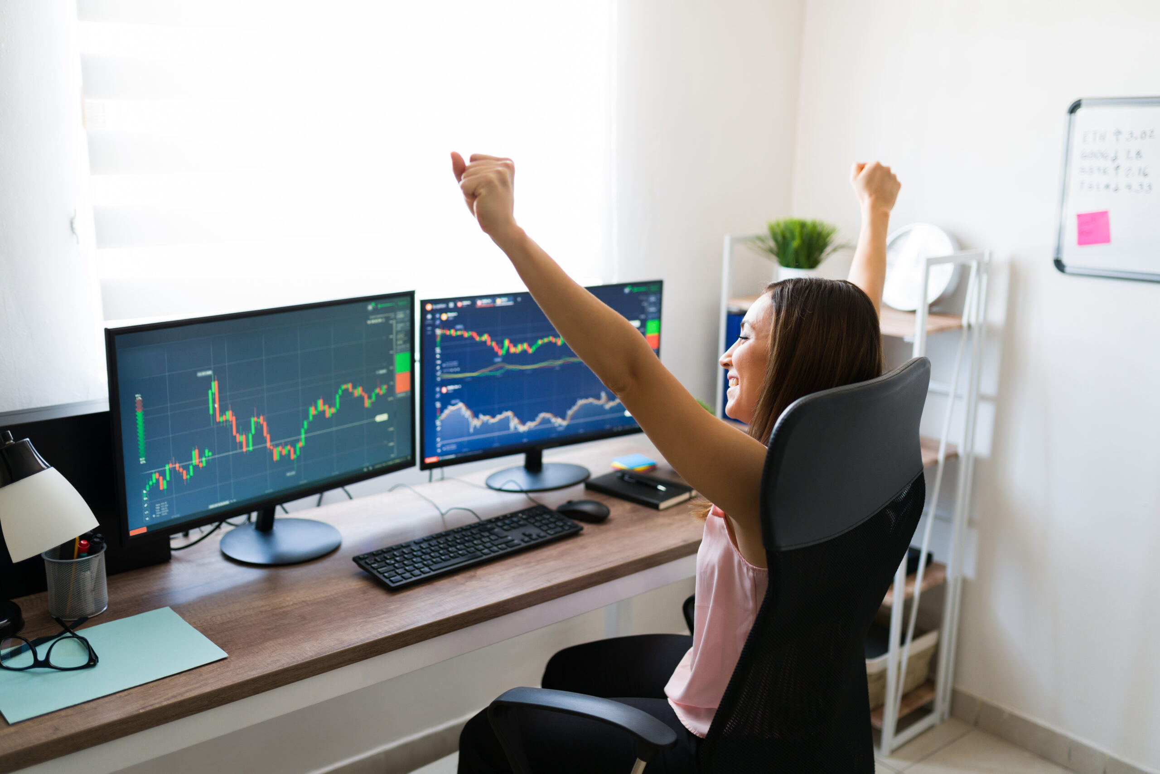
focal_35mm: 35
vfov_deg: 37.9
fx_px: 1128
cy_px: 387
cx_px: 580
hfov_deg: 54.4
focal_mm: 35
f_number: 1.8
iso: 500
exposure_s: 1/125
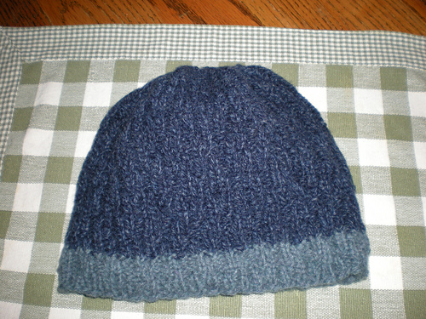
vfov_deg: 37.7
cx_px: 213
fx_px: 468
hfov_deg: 49.0
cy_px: 160
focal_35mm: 38
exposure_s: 1/60
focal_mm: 6.3
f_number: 3.1
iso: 64
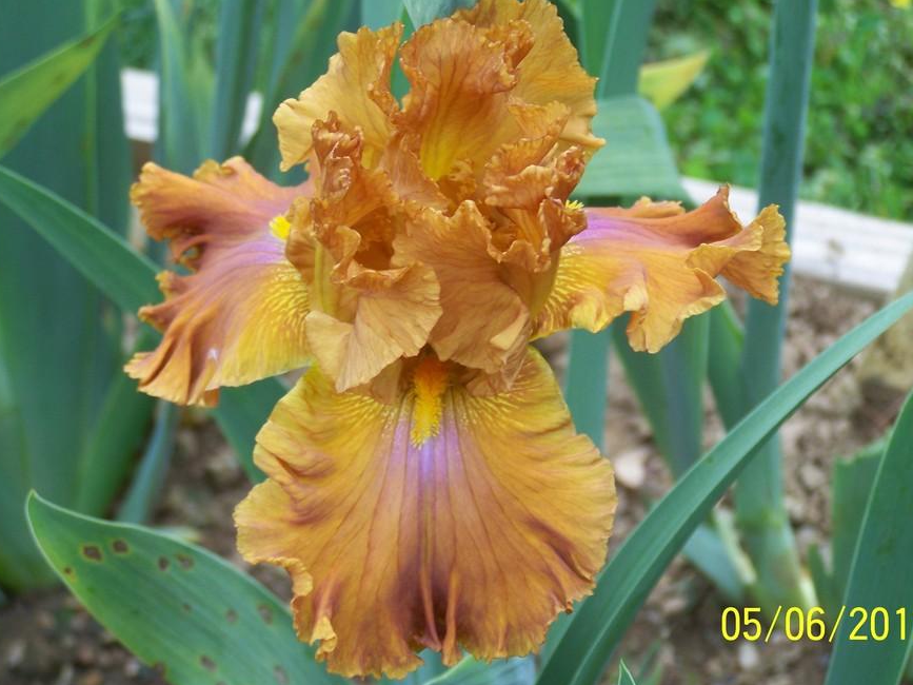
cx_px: 462
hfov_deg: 14.6
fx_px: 3560
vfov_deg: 11.0
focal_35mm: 135
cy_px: 326
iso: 64
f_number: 3.3
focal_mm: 19.4
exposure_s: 1/125
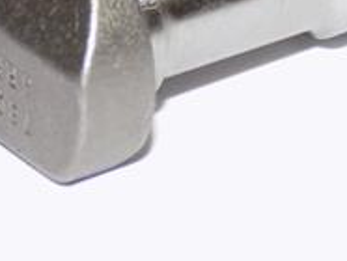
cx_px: 396
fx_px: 3272
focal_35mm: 326
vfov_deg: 4.6
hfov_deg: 6.0
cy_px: -73
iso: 200
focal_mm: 20.9
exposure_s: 1/30
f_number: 4.8
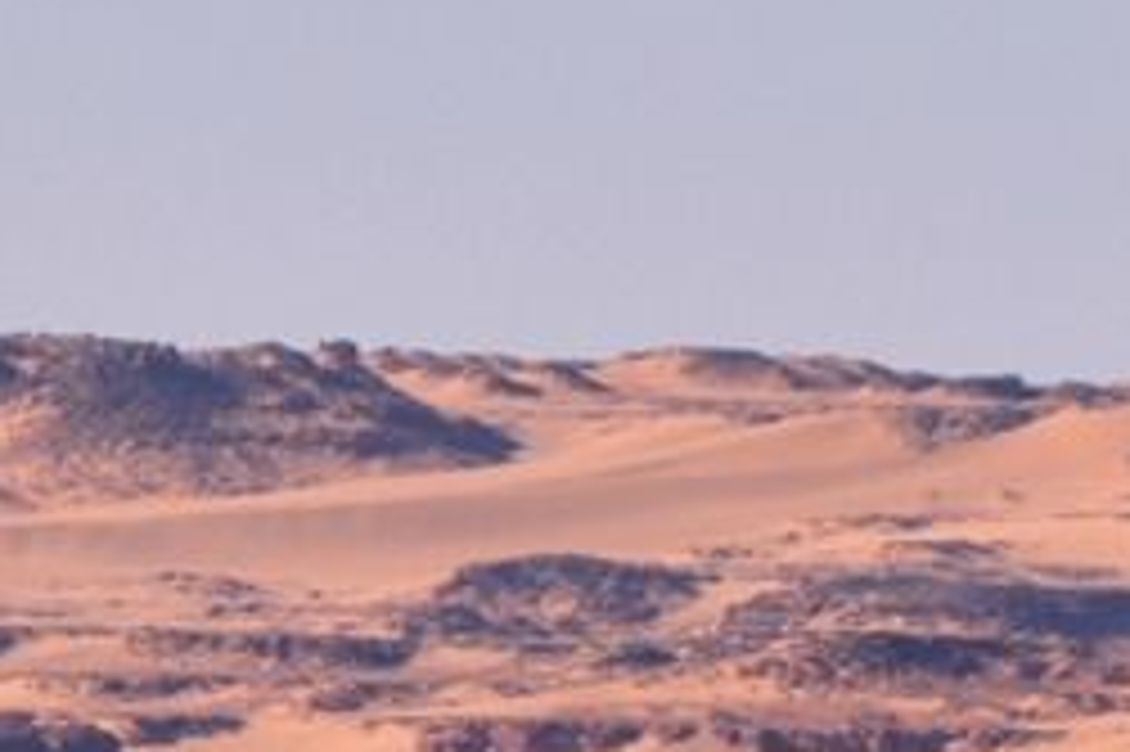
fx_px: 49497
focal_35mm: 1578
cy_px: 1702
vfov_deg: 0.9
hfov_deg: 1.3
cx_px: -113
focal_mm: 220
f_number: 7.1
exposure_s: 1/640
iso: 160
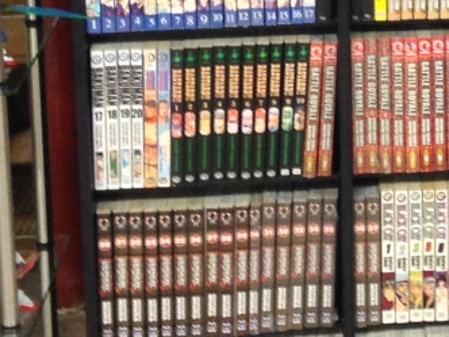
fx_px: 2101
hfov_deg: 11.8
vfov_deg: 9.0
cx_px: 605
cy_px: -133
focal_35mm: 162
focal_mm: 4.12
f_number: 2.4
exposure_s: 1/20
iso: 125
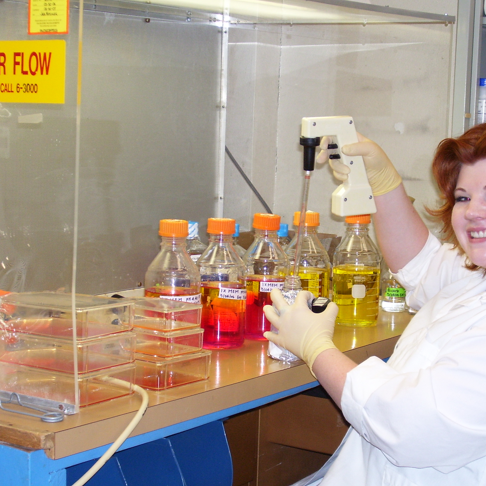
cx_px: 273
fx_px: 1239
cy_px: 243
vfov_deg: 22.2
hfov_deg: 22.2
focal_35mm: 78
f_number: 3.6
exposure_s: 1/90
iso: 125
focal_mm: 10.8
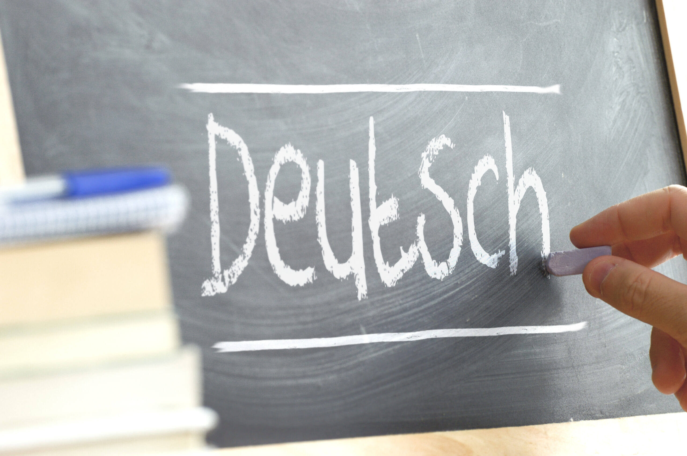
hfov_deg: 7.9
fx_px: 5005
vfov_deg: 5.2
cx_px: 344
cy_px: 228
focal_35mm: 262
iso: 200
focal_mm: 175
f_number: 8
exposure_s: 1/2.5
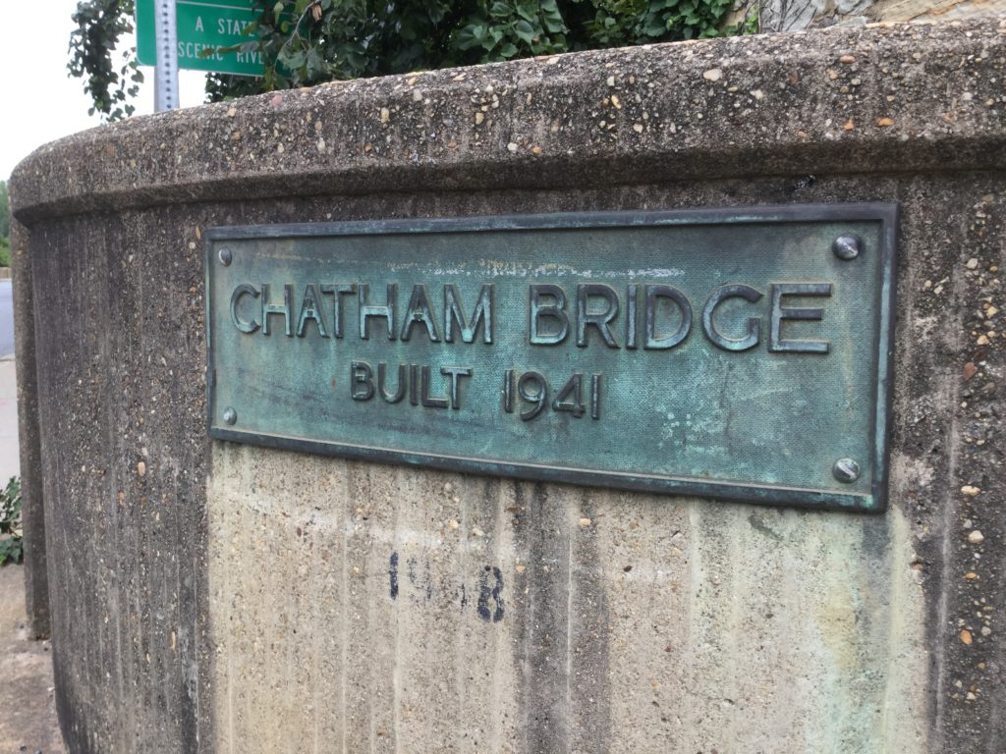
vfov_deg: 45.4
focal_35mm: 31
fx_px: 901
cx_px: 503
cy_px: 377
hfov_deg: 58.4
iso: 25
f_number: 2.4
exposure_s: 1/224
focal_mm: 3.3
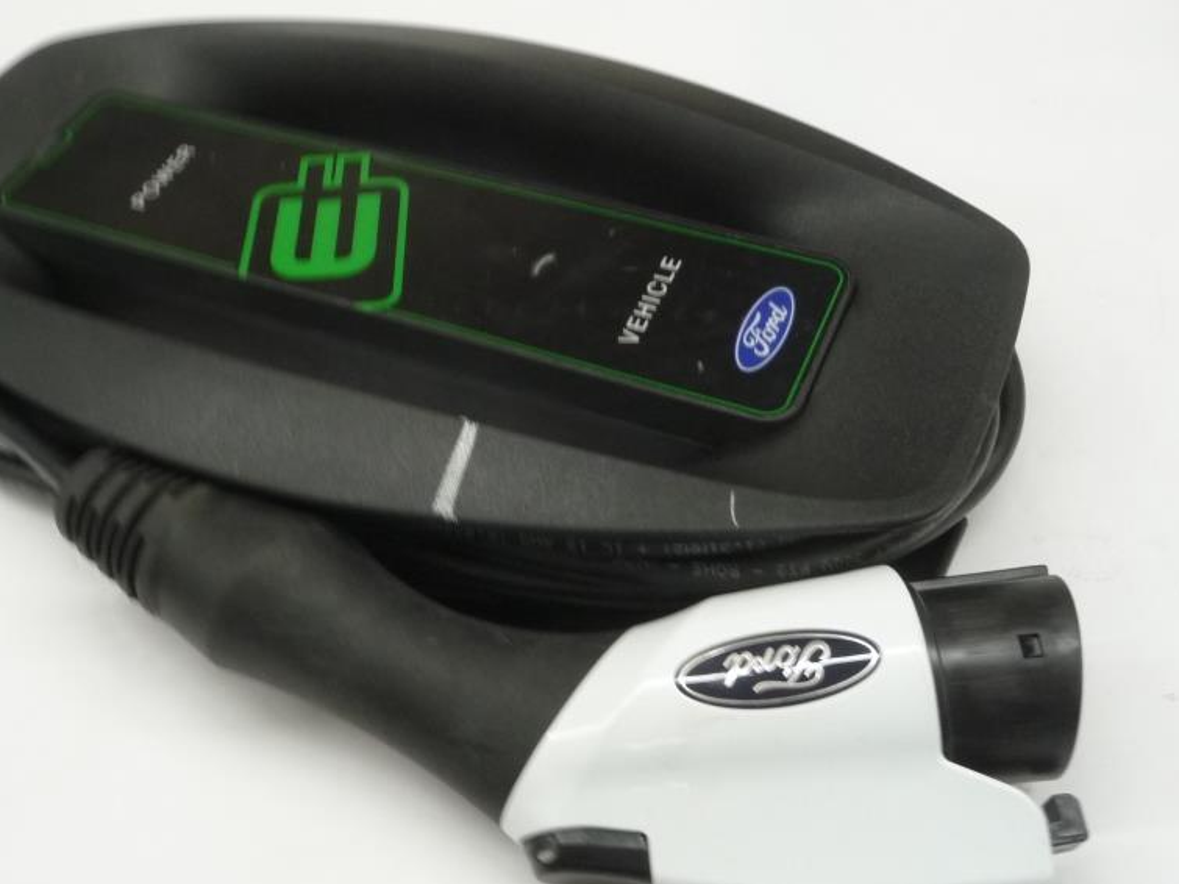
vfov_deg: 37.7
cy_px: 495
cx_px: 487
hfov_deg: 48.8
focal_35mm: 38
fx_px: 1294
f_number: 3.3
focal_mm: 4.7
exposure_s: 1/30
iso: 250
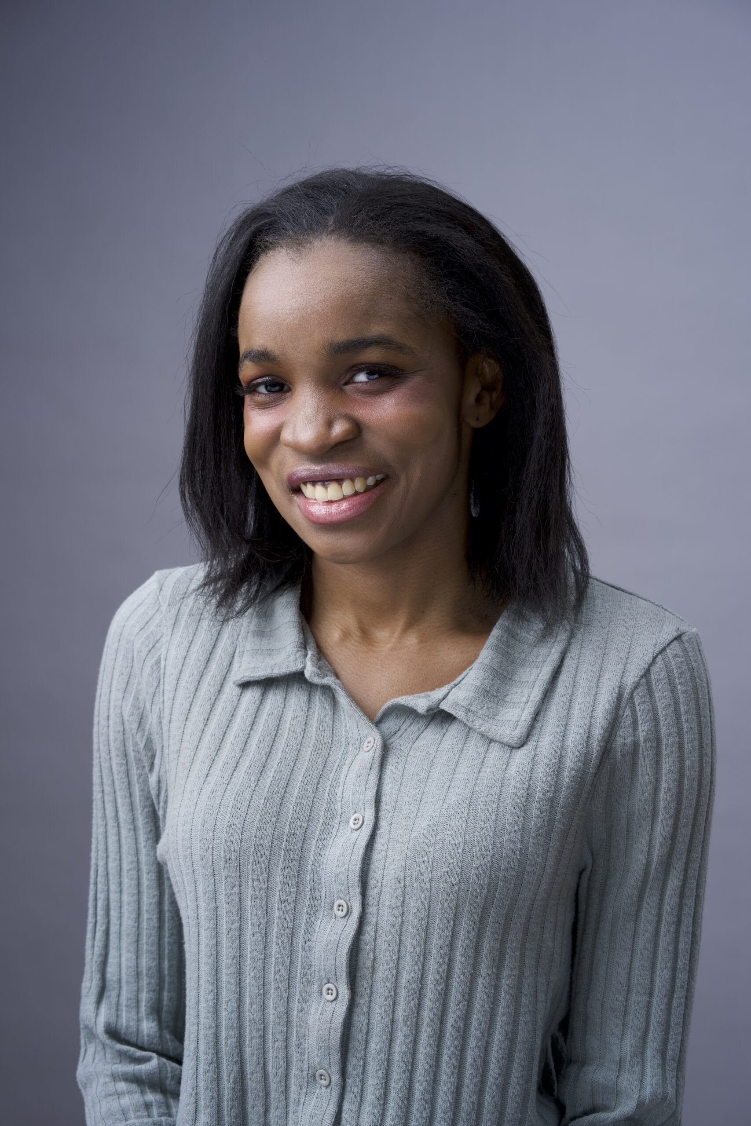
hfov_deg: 24.6
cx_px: 376
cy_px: 563
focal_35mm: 55
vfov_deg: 36.2
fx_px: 1721
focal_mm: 55
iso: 100
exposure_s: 1/125
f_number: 8
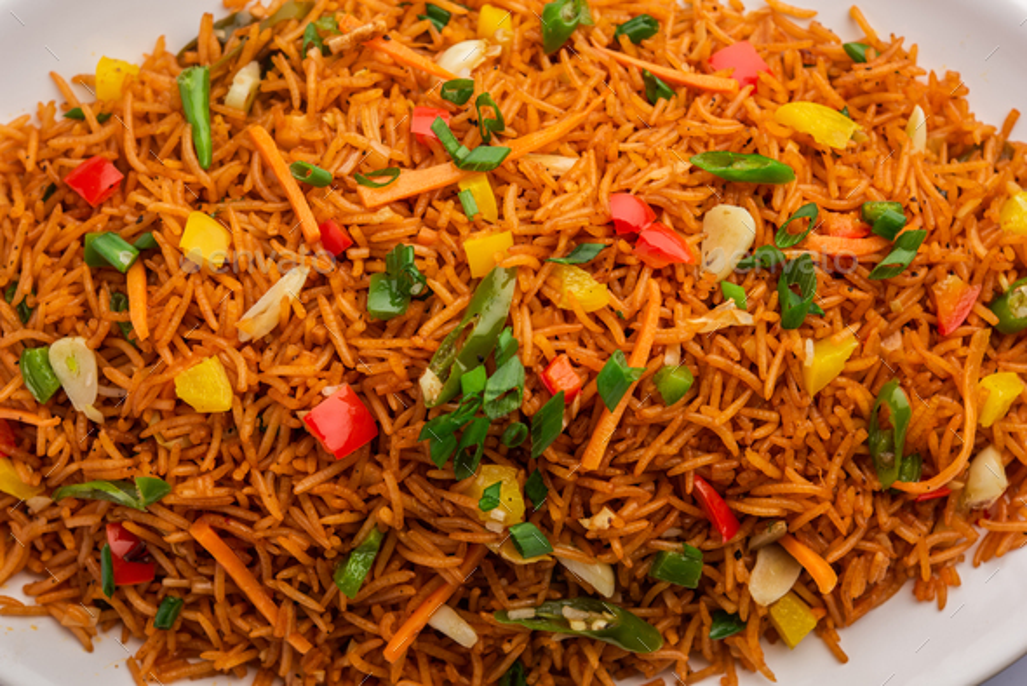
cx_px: 514
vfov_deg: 22.6
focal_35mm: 60
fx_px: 1712
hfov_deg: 33.4
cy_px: 343
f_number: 8
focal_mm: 60
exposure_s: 1/125
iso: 100
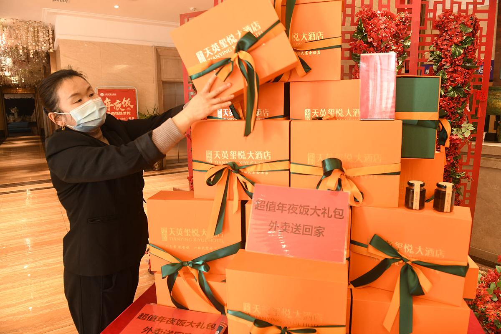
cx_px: 250
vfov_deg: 53.1
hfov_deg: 73.7
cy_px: 167
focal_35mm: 24
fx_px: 334
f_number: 4.5
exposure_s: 1/80
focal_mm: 24
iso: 2000
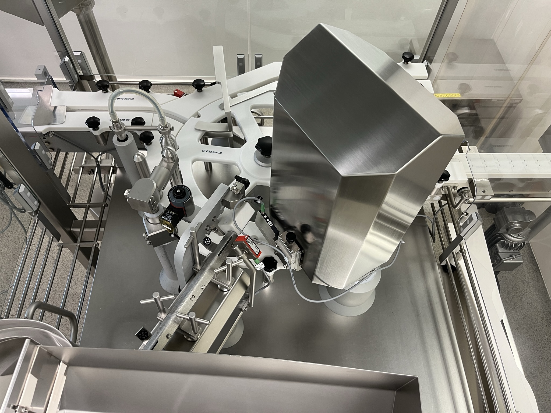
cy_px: 206
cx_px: 276
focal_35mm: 26
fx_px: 414
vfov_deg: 53.1
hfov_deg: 67.3
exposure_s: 1/50
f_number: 1.6
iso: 80
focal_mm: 5.1
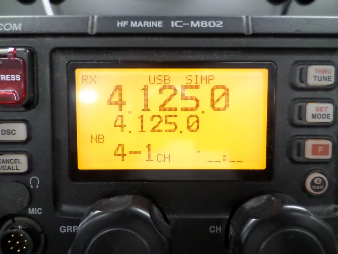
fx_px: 244
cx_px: 169
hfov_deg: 69.4
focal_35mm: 25
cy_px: 127
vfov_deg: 54.9
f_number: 2.5
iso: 400
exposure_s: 1/30
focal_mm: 4.5
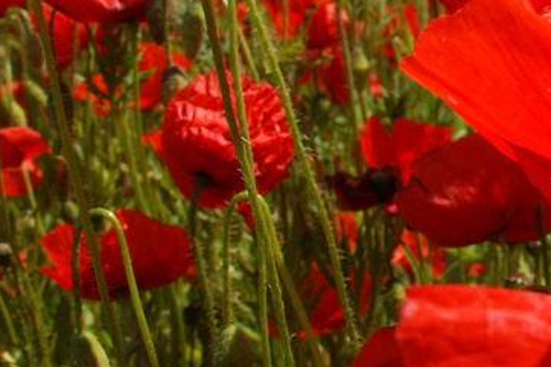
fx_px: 1851
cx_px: 835
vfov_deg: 11.2
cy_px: -5
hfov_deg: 15.6
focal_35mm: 121
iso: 100
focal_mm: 18
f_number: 11
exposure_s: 1/200
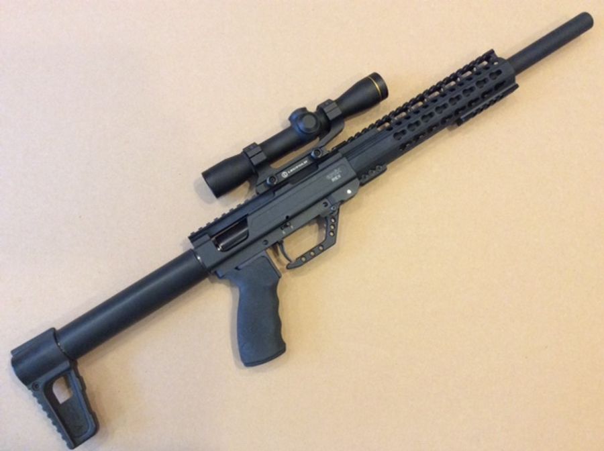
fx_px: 557
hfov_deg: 56.9
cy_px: 226
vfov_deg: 44.0
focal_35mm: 32
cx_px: 302
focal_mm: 3.3
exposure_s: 1/24
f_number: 2.4
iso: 160
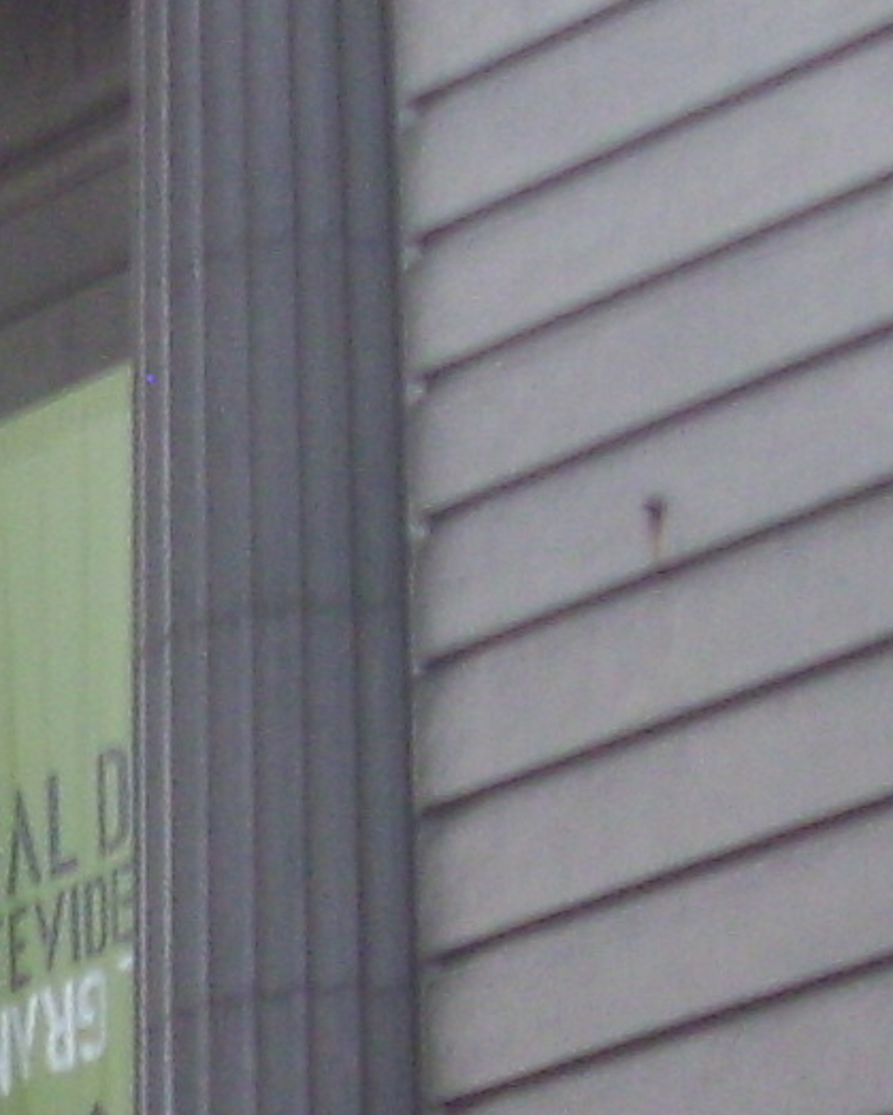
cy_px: 1428
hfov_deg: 7.3
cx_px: -516
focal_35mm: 209
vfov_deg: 9.1
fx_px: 6899
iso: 80
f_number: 2.9
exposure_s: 1/200
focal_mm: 5.7
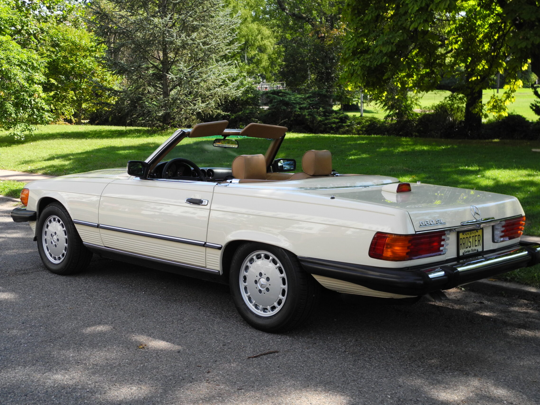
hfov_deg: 41.2
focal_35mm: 46
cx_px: 258
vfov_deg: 31.5
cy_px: 204
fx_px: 718
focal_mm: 8.8
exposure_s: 1/422
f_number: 3.2
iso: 100
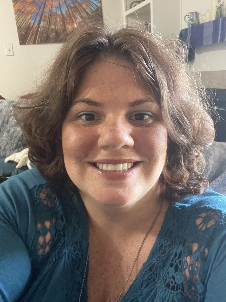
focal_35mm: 30
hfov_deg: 46.8
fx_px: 261
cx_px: 113
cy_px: 151
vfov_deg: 60.0
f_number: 2.2
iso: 640
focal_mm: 2.71
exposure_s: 1/30
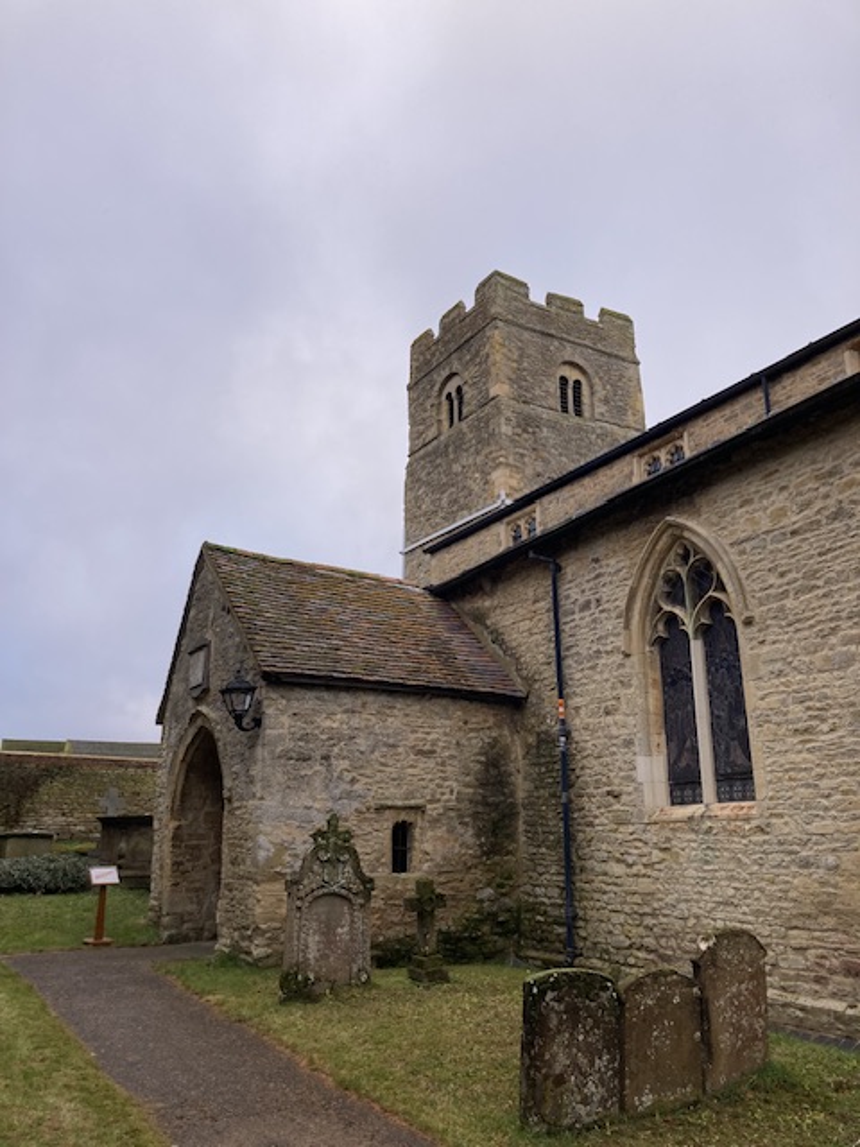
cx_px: 430
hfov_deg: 49.7
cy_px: 574
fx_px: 928
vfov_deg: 63.4
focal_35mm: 28
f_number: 1.8
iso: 20
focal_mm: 3.99
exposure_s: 1/331
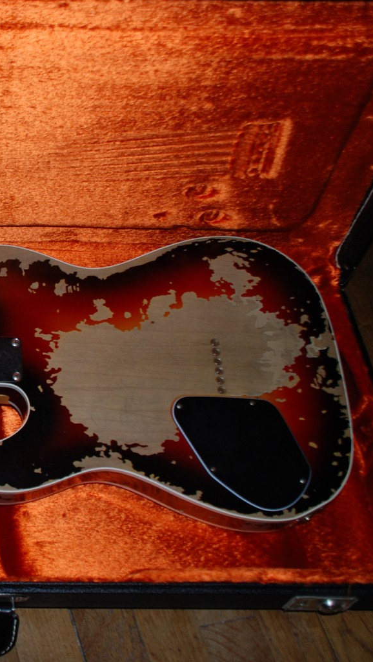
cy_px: 343
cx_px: -95
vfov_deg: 42.1
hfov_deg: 22.2
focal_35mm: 49
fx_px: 861
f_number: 3.8
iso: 200
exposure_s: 1/60
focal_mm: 20
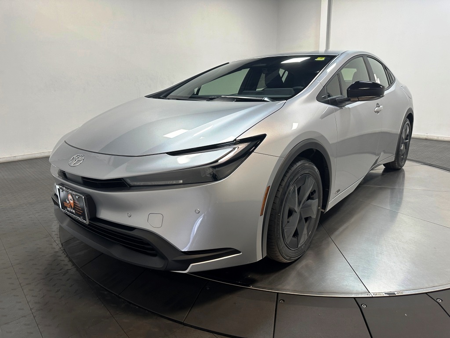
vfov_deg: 56.8
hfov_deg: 71.6
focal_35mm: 24
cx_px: 225
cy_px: 169
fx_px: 312
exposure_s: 1/60
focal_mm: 6.86
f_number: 1.78
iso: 200
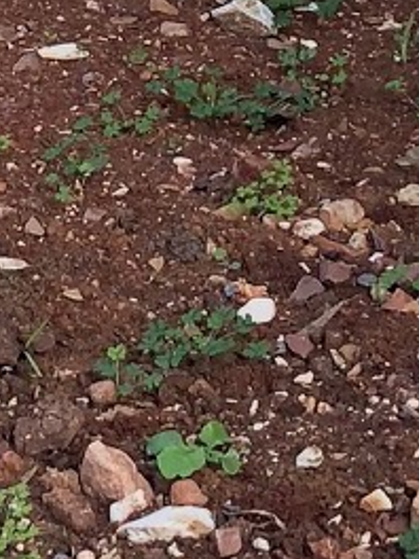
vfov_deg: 9.0
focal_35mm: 214
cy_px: -347
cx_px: -252
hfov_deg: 6.8
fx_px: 3454
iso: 20
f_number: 1.8
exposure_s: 1/264
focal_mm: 3.99
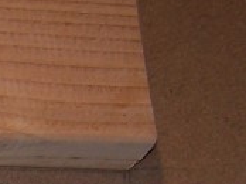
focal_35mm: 224
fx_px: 1590
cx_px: -444
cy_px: 430
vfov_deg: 6.3
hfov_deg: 7.9
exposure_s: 1/60
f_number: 2.8
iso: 80
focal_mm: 6.3
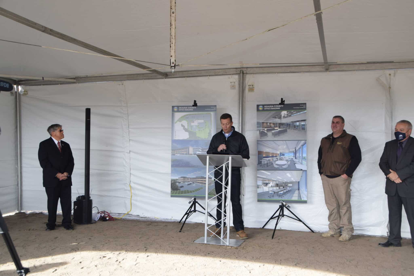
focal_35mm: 36
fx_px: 414
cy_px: 138
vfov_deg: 36.9
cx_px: 207
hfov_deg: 53.1
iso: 400
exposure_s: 1/160
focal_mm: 24
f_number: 6.3
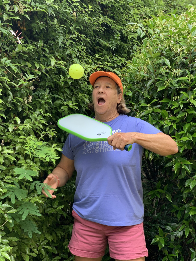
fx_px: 393
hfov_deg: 28.0
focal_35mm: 52
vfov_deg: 36.8
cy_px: 130
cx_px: 98
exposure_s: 1/122
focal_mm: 6
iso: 32
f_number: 2.4
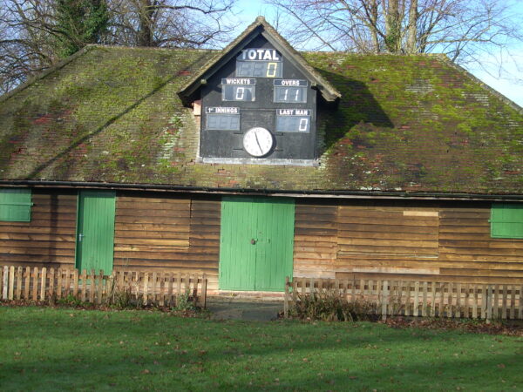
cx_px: 262
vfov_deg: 27.0
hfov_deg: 35.5
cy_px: 196
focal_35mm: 54
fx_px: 816
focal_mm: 9
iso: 64
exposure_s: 1/193
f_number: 3.4
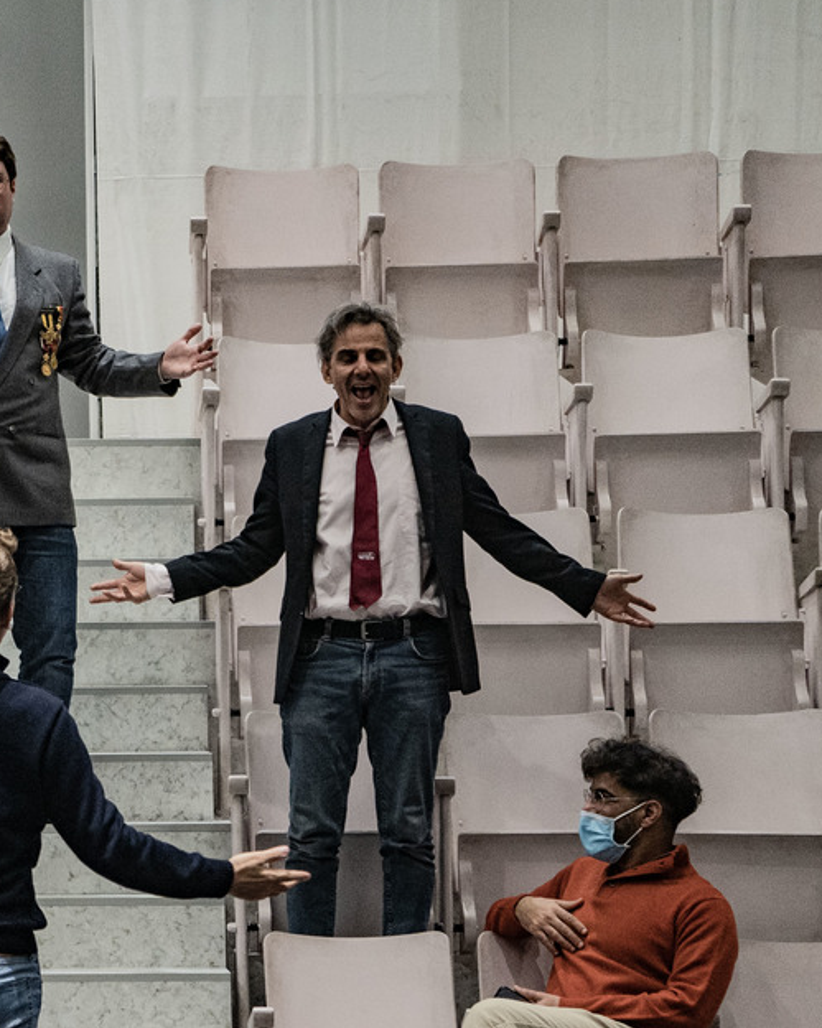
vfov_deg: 12.2
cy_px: 525
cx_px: 48
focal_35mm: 158
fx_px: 4806
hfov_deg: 9.7
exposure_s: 1/160
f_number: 4.5
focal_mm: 70
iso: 2000
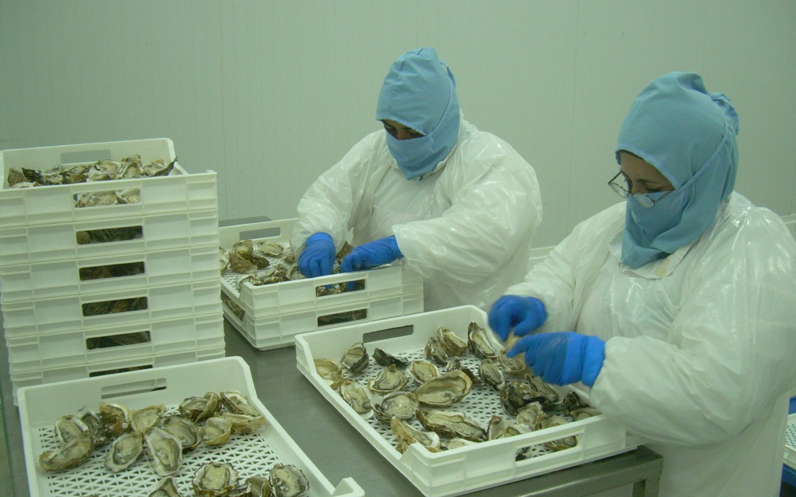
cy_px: 262
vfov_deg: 31.2
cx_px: 403
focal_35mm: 41
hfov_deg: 48.2
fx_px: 889
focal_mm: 6.3
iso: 200
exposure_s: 1/38.9
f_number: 2.8
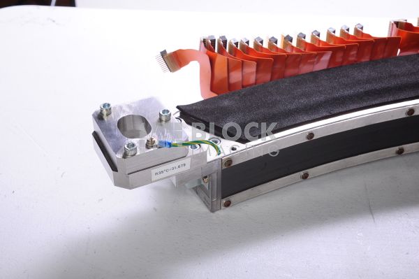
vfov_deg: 26.9
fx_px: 581
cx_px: 210
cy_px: 140
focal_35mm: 50
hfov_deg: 39.6
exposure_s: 1/200
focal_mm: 50
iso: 320
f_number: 13
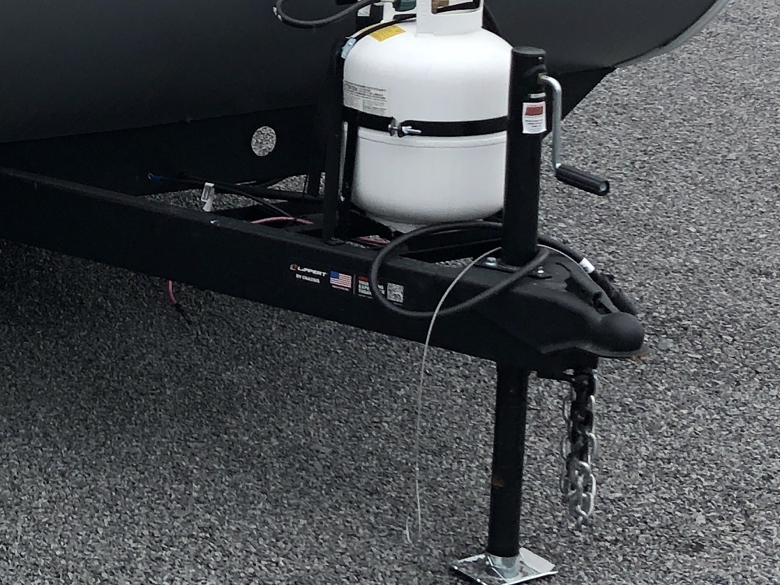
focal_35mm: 101
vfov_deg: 14.3
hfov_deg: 18.8
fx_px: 2275
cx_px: -38
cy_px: -81
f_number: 1.8
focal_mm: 3.99
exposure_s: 1/558
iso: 20
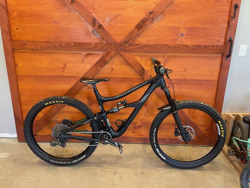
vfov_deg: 53.1
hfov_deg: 67.3
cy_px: 94
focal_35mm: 26
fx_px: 188
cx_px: 125
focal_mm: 4.2
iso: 200
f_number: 1.6
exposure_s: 1/60
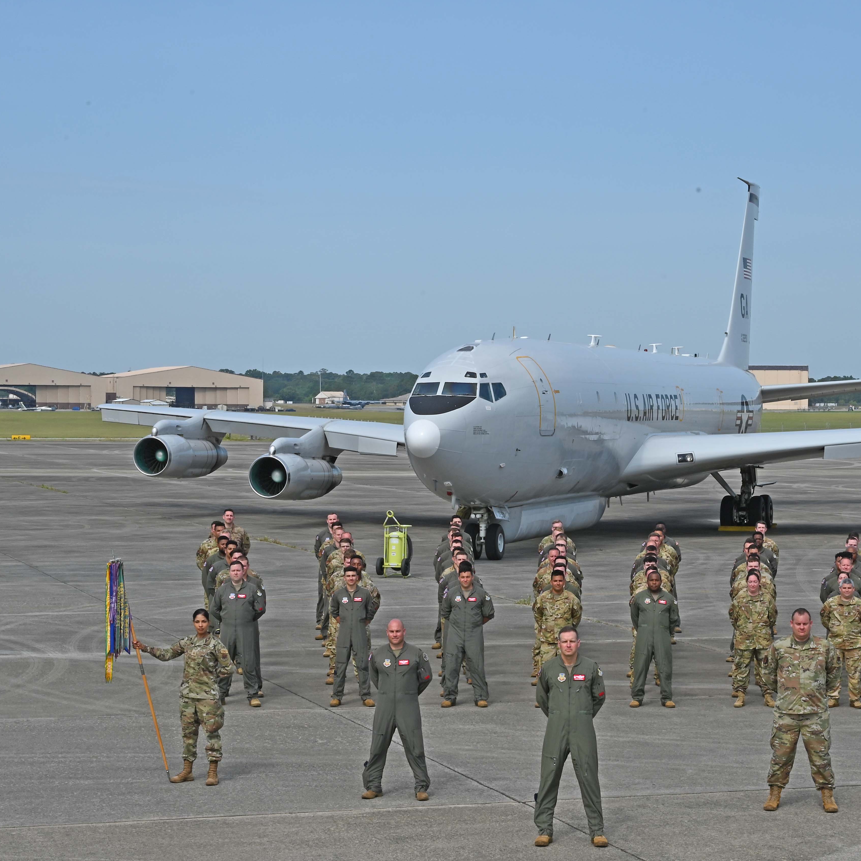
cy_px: 467
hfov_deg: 20.8
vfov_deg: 20.9
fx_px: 2336
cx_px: 572
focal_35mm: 83
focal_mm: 55
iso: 220
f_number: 22
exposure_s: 1/100
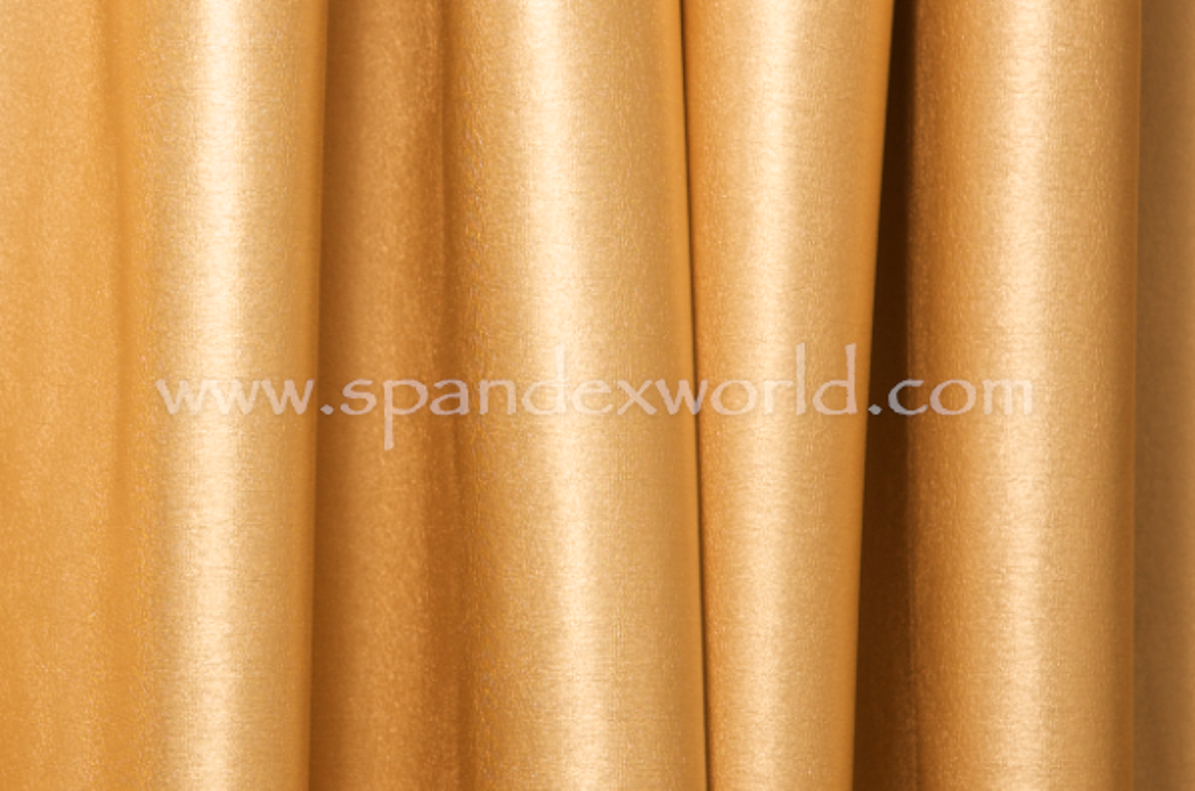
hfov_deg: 10.2
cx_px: 598
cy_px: 396
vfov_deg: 6.7
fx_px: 6706
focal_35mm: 202
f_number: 10
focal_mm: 135
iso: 400
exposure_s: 1/800
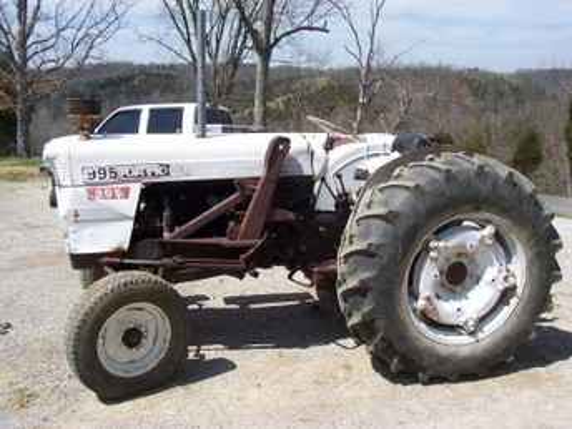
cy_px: 214
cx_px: 286
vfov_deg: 41.8
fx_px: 562
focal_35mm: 34
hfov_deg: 54.0
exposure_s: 1/500
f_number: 5.6
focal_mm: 5.6
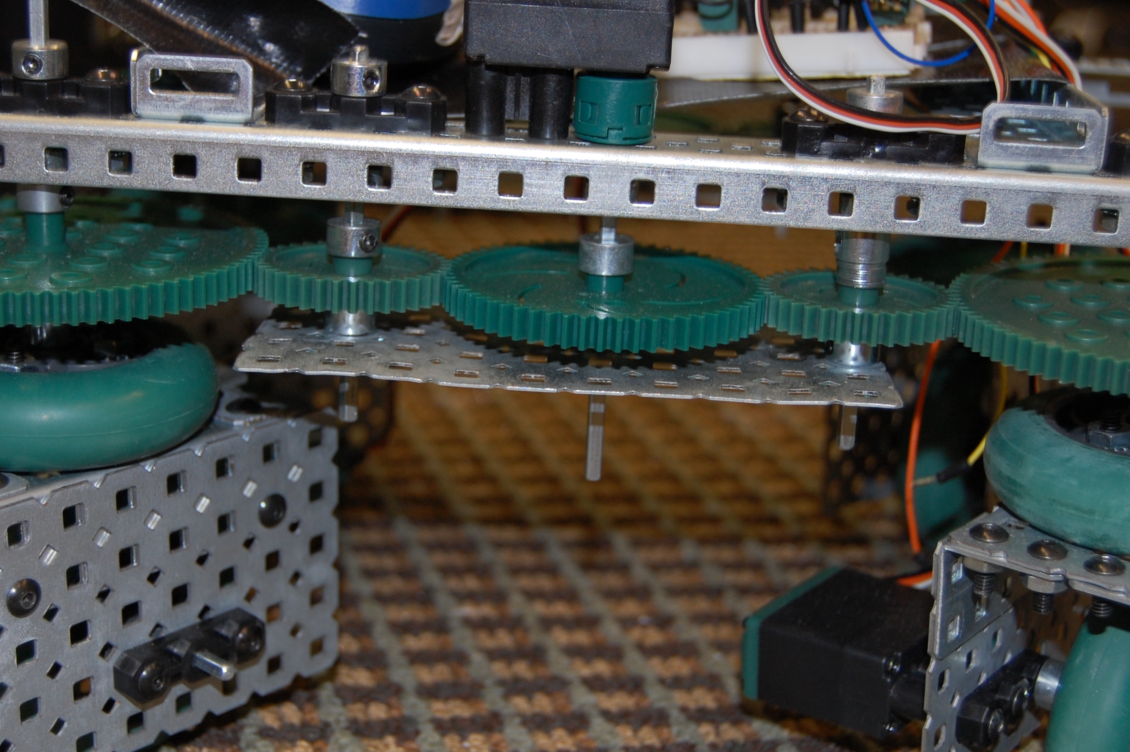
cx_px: 518
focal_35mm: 61
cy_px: 382
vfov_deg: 22.2
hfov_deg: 32.9
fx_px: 1913
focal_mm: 32
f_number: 4.5
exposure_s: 1/60
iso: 400
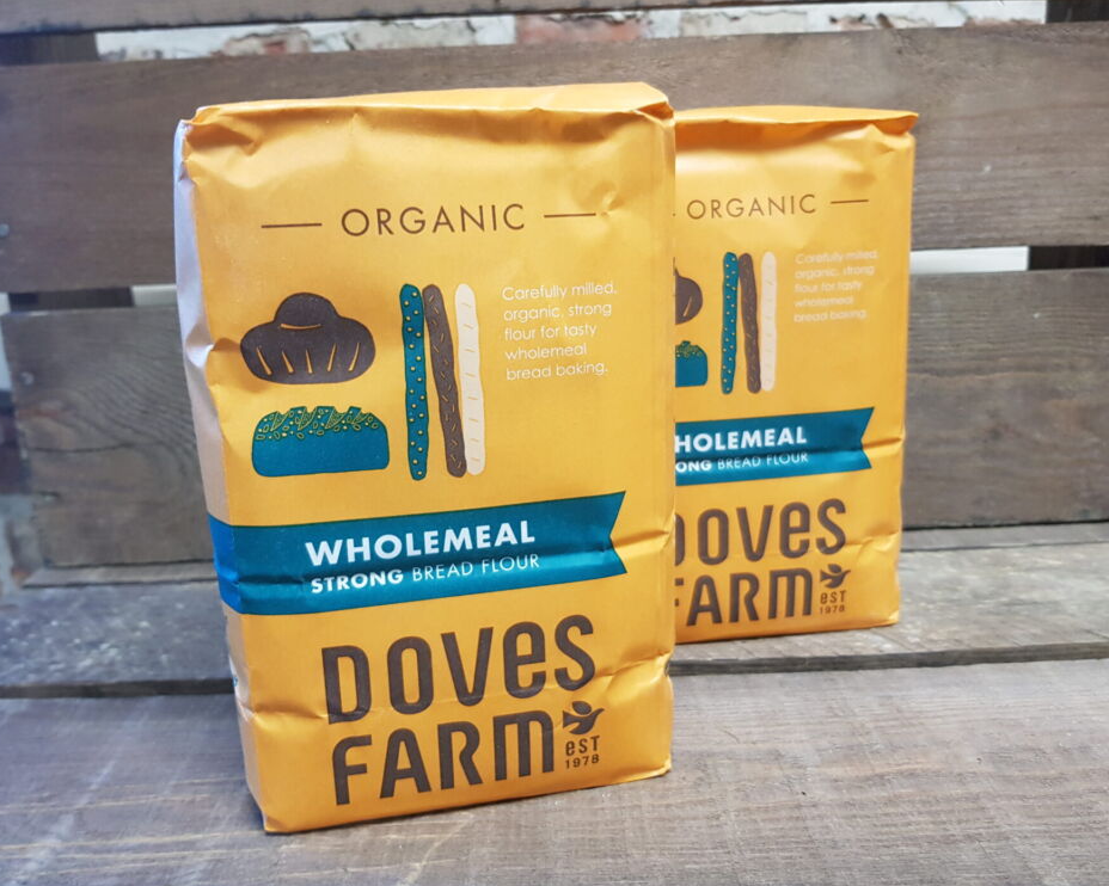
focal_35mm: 28
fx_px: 919
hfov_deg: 62.2
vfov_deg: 51.5
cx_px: 554
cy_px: 429
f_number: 1.7
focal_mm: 4.2
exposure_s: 1/33
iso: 160
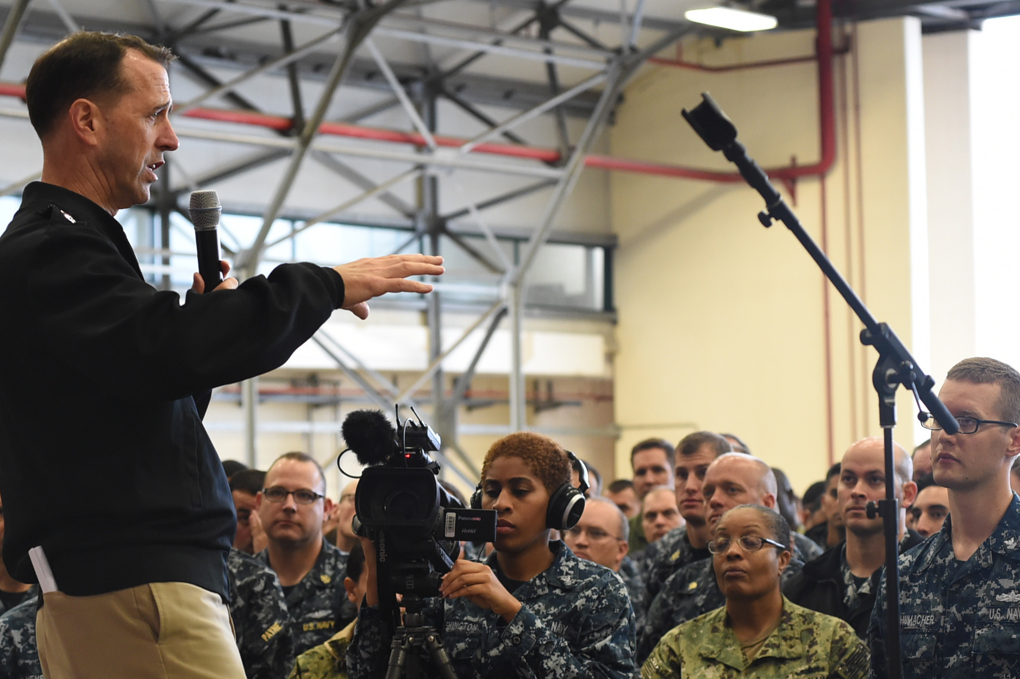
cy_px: 400
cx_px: 500
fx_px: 2974
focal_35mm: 105
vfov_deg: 13.0
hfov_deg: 19.5
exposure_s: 1/100
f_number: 5.6
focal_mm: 80
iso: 3200
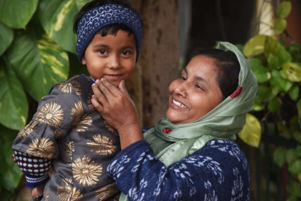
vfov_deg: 11.4
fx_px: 1003
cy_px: 100
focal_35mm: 120
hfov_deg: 17.1
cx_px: 150
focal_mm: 120
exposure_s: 1/125
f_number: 5.6
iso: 250
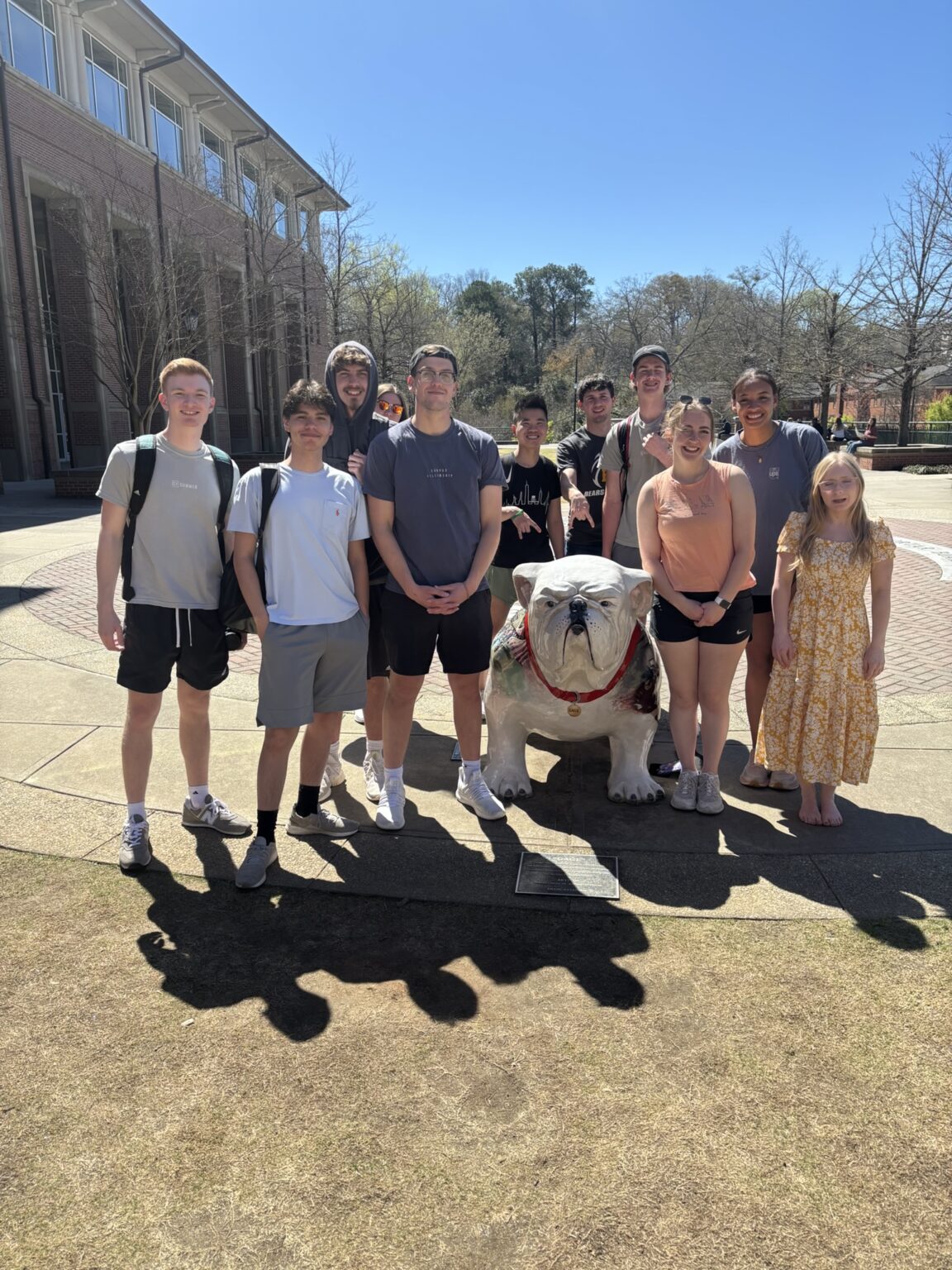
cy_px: 635
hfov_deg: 53.1
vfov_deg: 67.3
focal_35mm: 26
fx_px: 953
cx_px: 476
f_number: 1.6
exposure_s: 1/1751
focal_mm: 5.96
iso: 50
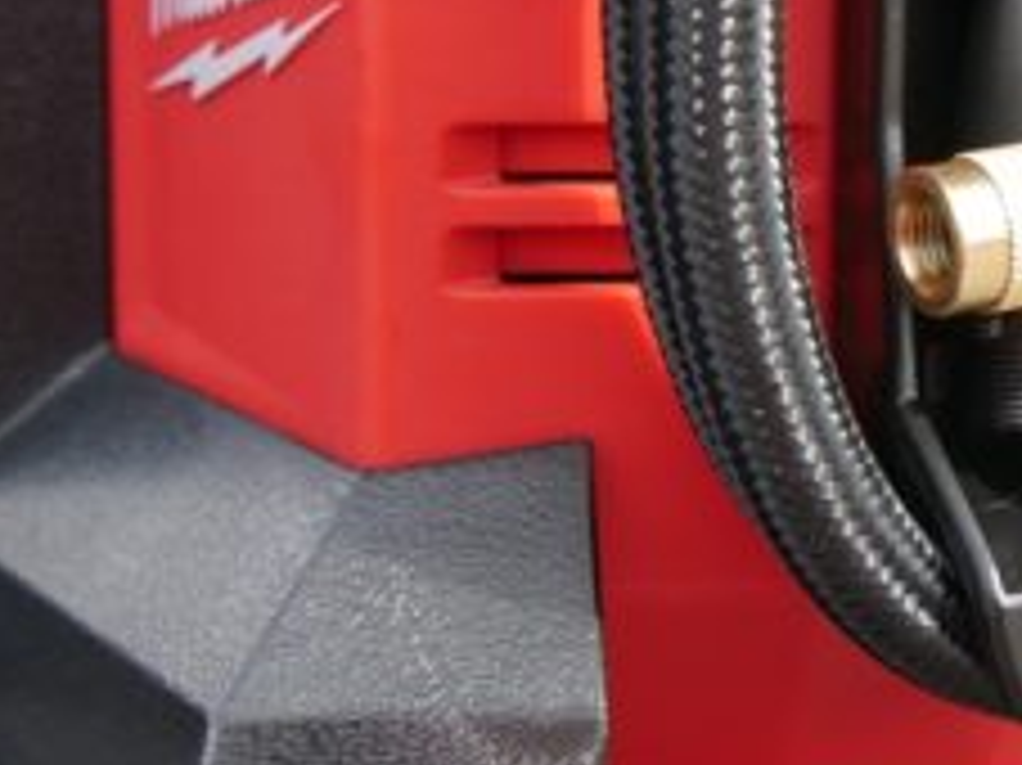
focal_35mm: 116
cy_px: 207
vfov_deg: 12.7
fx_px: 3423
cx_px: 1069
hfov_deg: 16.6
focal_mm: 21
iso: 200
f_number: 5
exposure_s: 1/200
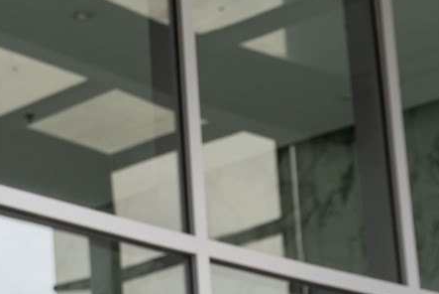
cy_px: 592
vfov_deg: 7.3
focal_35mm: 181
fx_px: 2206
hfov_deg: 11.2
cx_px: -10
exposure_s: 1/400
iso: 100
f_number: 2.8
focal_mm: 49.5
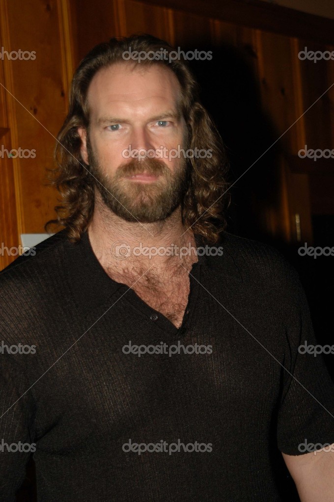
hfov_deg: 16.2
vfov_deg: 24.2
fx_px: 1171
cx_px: 167
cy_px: 251
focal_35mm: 84
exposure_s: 1/200
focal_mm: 56
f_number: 5.6
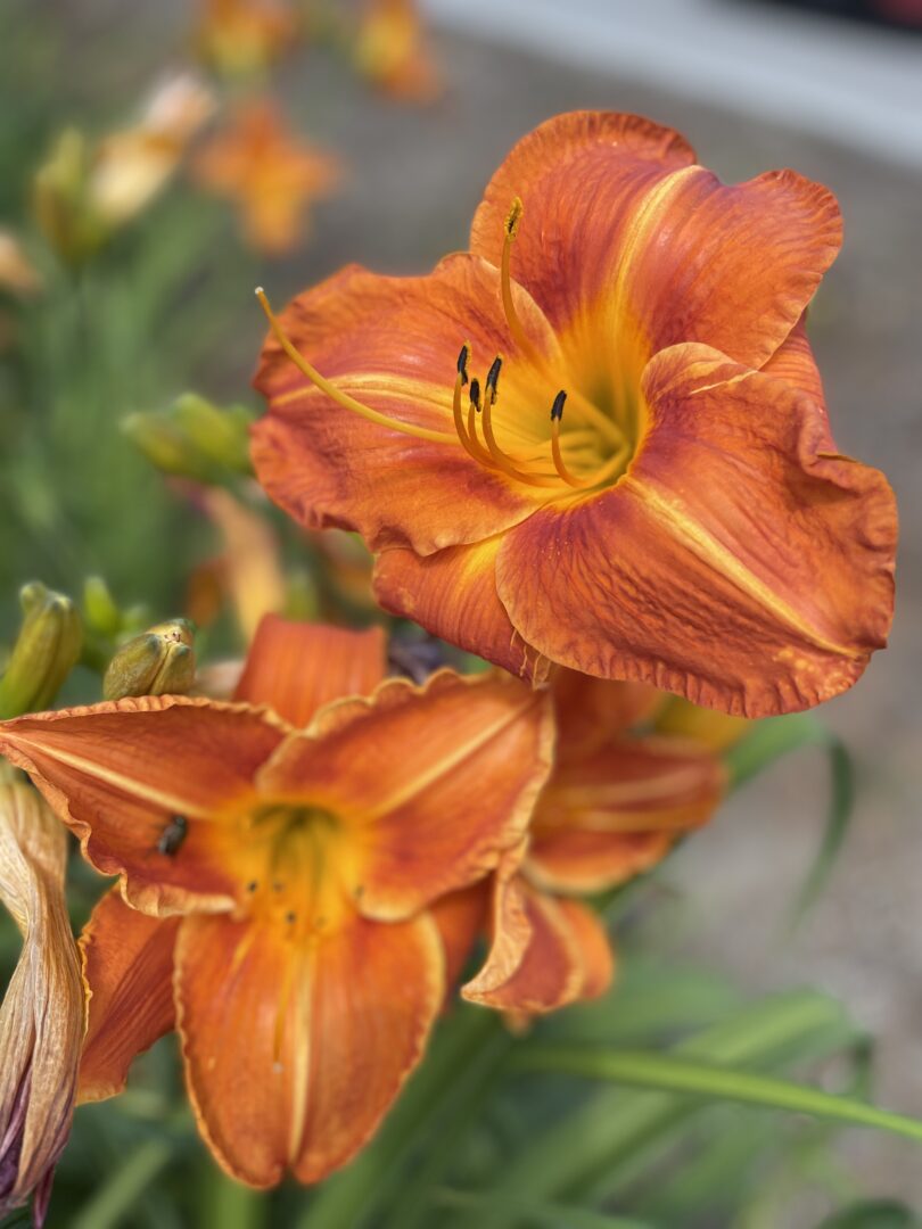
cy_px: 614
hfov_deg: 53.1
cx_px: 461
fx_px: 923
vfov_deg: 67.3
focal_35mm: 26
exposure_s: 1/1642
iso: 50
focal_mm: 4.2
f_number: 1.6
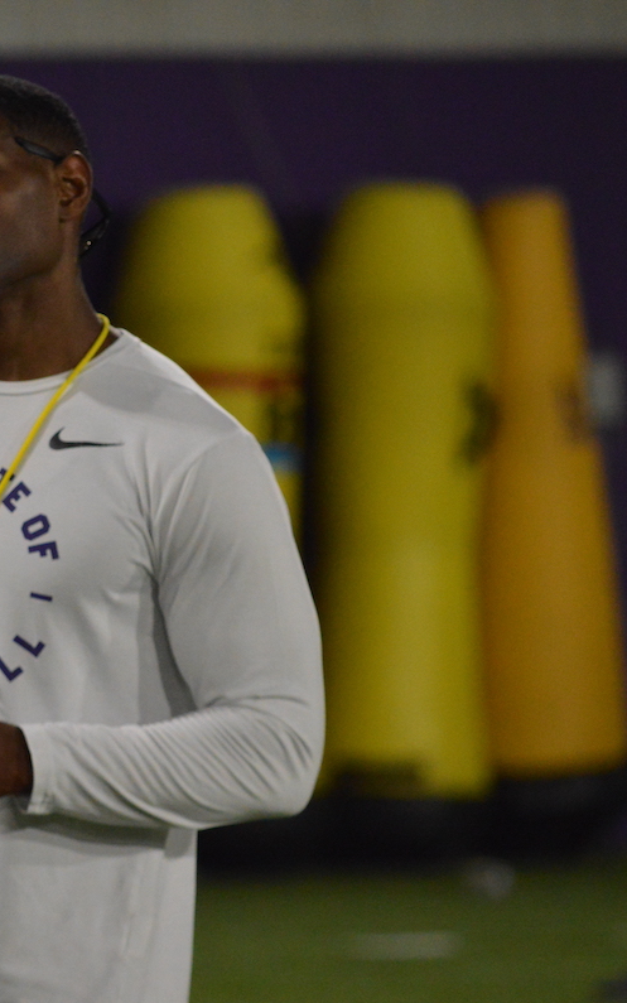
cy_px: 501
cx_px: 33
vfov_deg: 4.1
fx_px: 13859
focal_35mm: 507
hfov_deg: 2.6
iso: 2800
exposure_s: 1/500
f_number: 5.3
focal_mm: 220
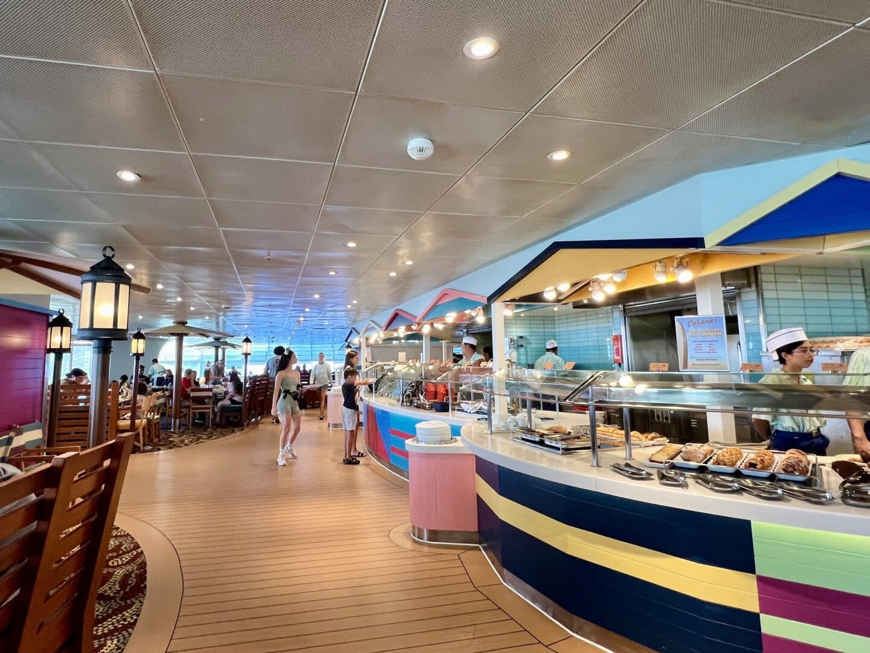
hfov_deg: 106.2
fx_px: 327
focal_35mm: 13
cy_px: 326
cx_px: 435
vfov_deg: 90.0
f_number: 1.8
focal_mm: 1.57
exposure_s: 1/120
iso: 160
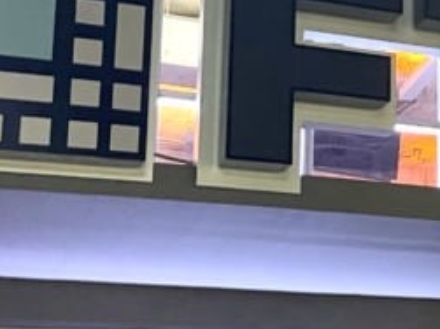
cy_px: 192
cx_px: 600
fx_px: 1347
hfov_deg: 17.2
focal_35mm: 106
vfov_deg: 13.9
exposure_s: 1/40
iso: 640
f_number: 1.6
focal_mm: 5.1
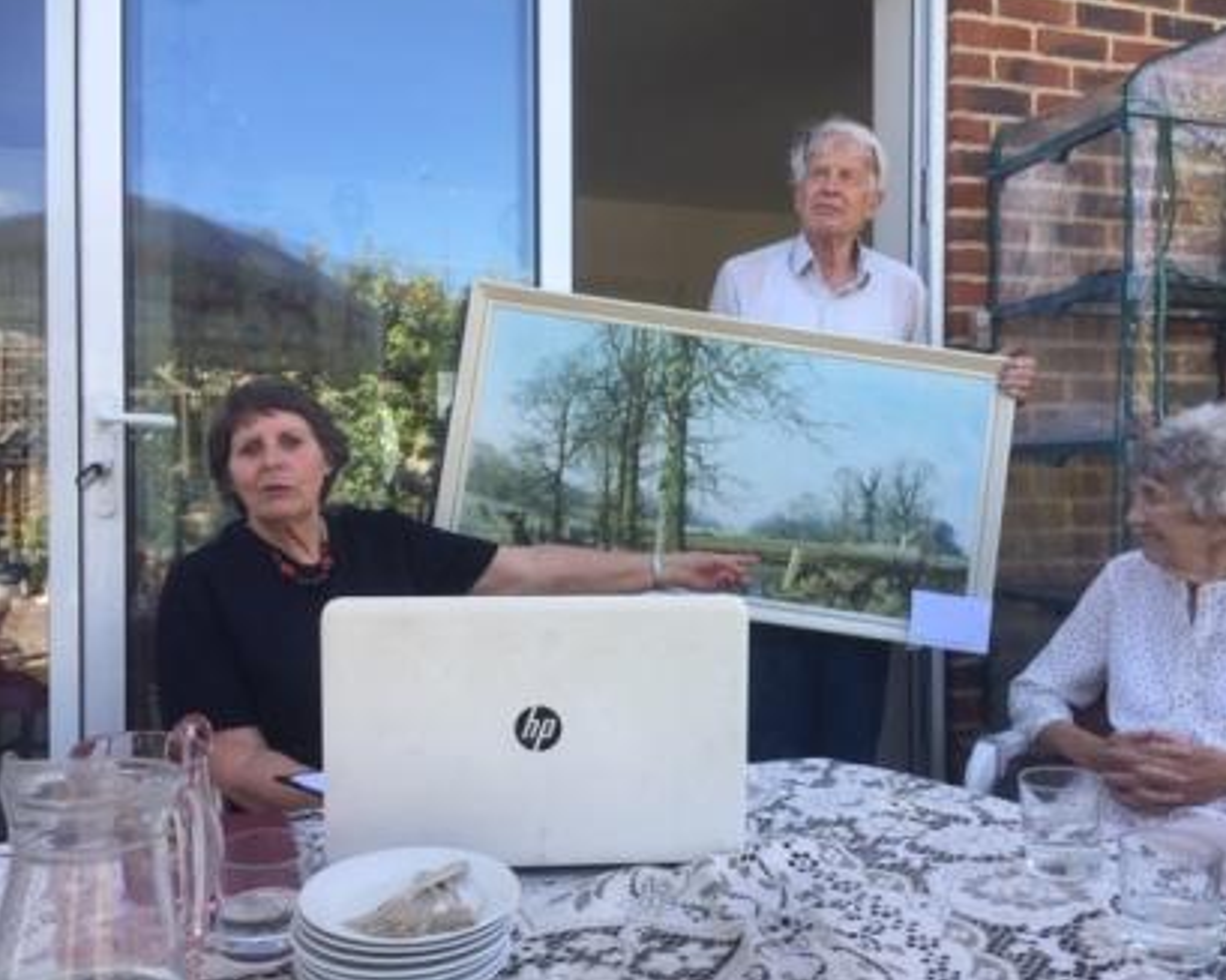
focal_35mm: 31
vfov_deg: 47.1
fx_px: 1125
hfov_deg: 57.1
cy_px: 491
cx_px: 665
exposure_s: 1/269
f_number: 2.2
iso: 32
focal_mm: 4.15
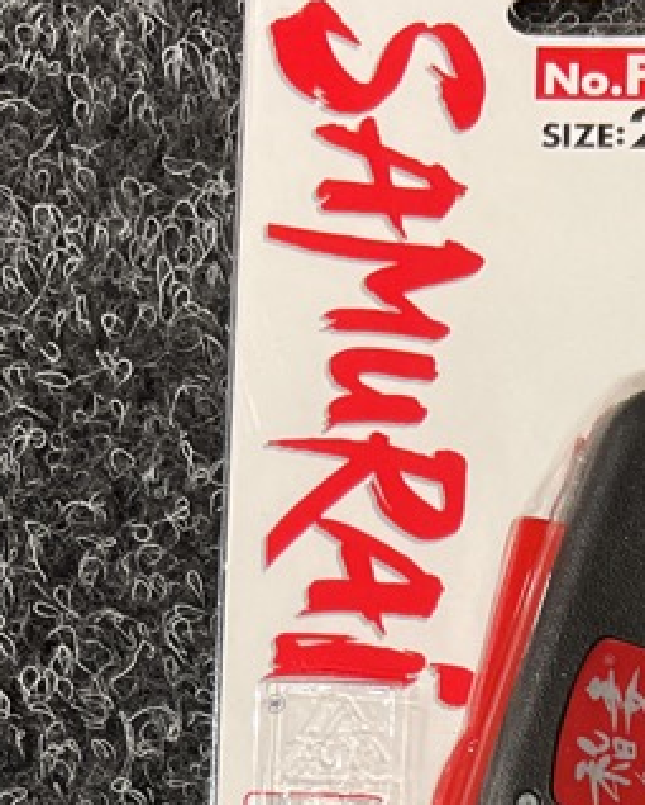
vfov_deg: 16.8
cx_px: 615
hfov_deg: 14.9
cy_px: 1266
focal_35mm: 102
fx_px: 2430
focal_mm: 5.7
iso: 160
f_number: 1.5
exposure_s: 1/60
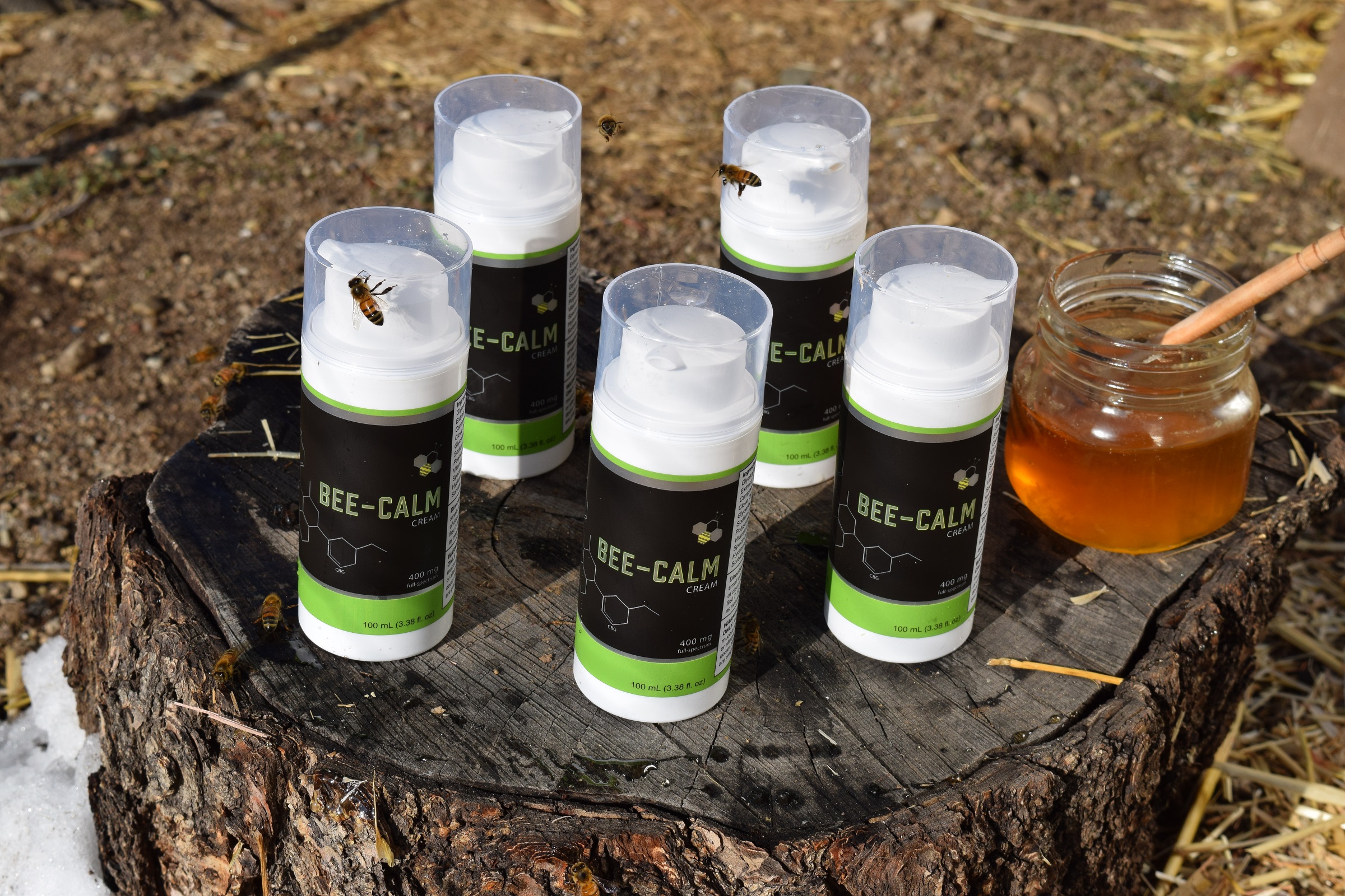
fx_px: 2354
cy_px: 448
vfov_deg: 21.6
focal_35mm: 63
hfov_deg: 31.9
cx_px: 672
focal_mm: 42
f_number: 11
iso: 200
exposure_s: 1/500
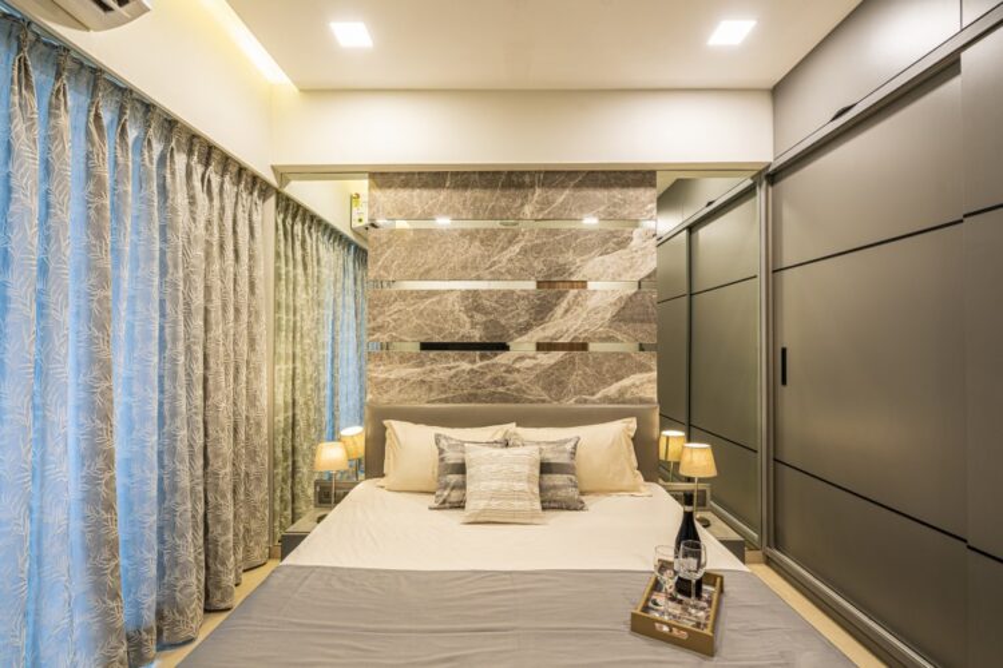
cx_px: 502
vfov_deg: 73.7
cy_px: 334
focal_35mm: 16
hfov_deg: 96.7
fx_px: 446
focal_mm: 16
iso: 100
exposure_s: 1/2
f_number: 7.1
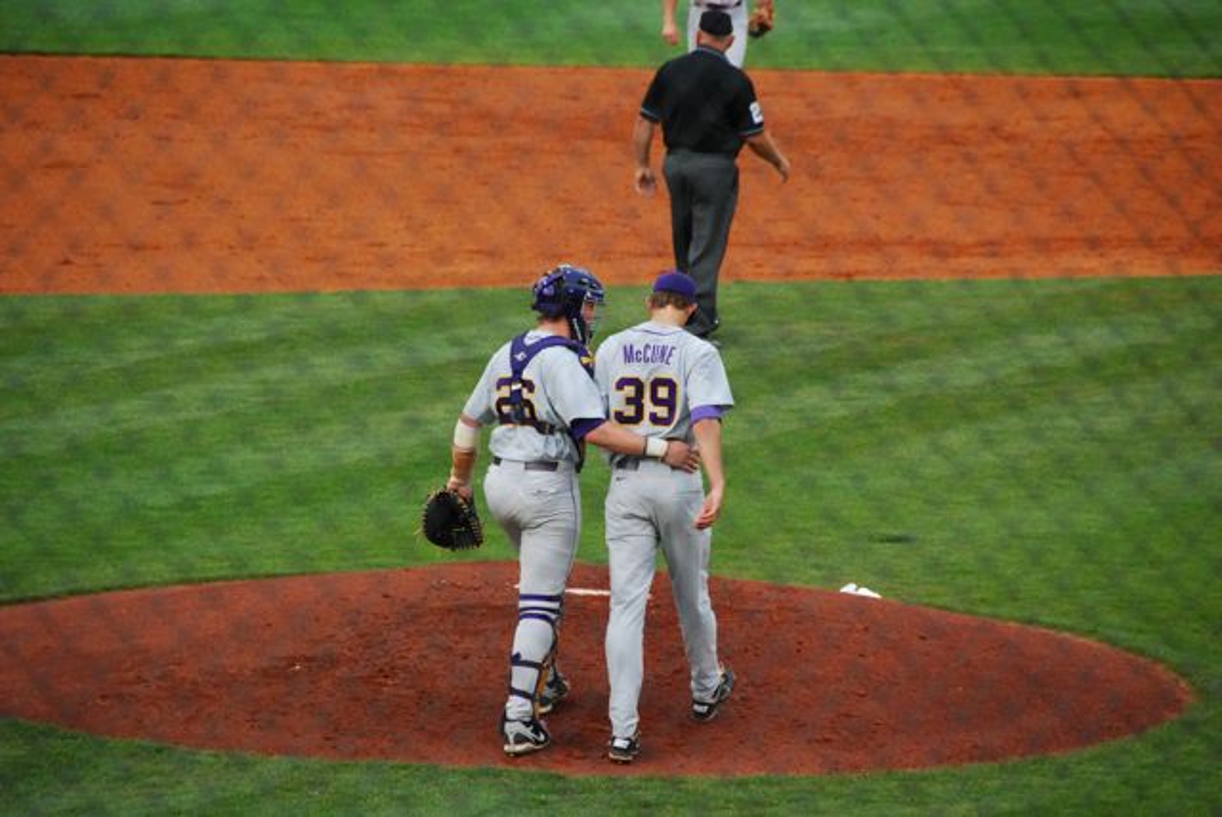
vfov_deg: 4.6
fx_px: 10192
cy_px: 408
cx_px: 611
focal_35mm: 300
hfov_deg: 6.9
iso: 1250
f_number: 5.6
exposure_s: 1/500
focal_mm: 200
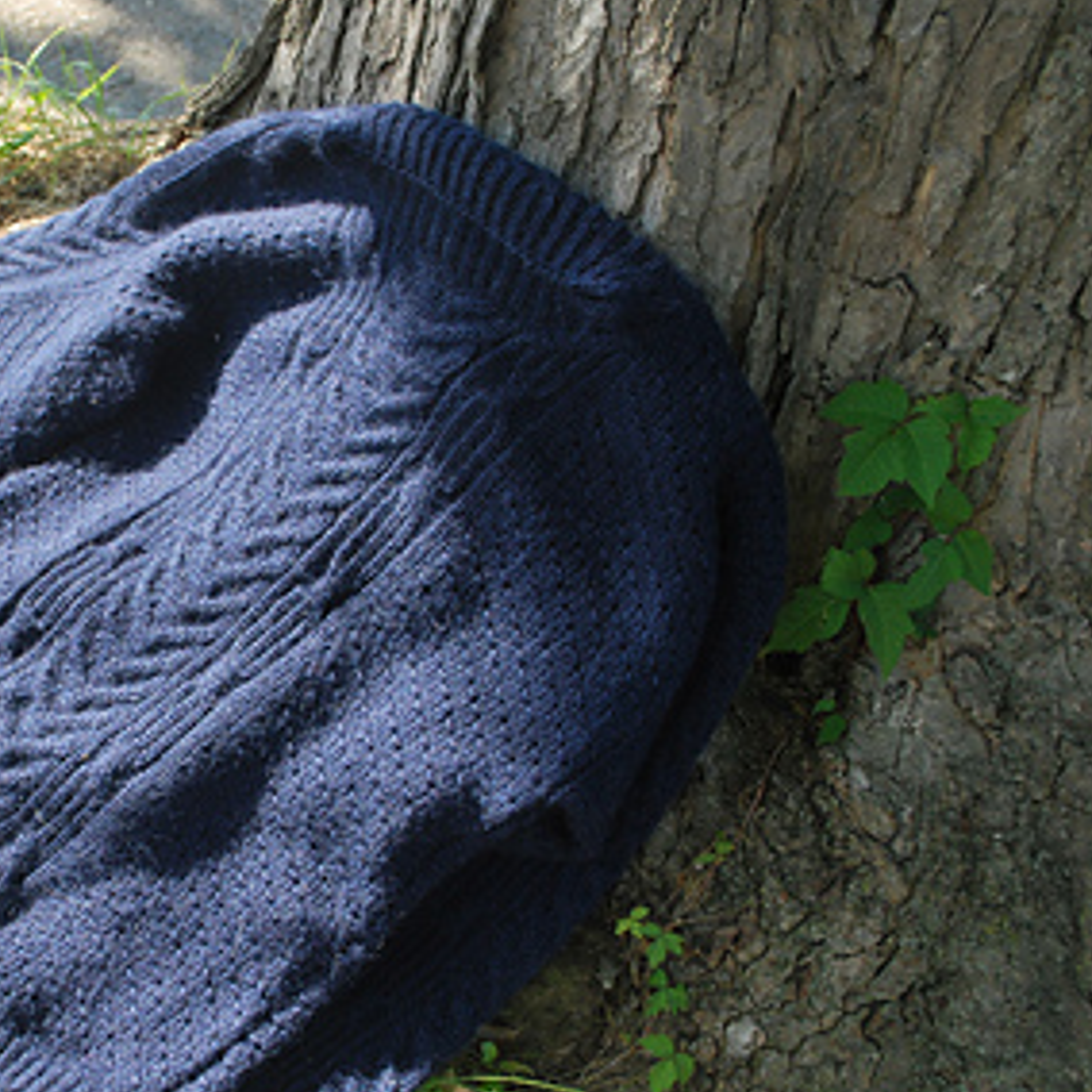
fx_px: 1927
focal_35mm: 54
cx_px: 161
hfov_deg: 30.6
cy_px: 594
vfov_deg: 31.6
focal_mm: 24
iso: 180
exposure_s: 1/125
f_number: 5.6
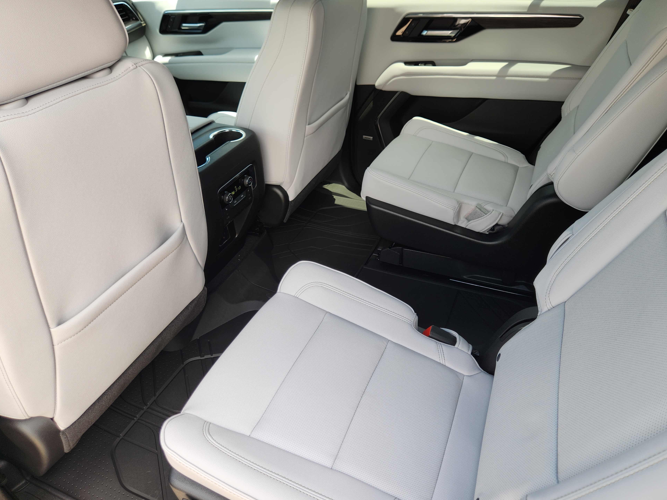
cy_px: 260
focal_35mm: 24
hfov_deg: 71.6
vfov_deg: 56.8
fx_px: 462
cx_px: 336
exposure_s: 1/182
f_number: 1.8
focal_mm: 5.4
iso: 20
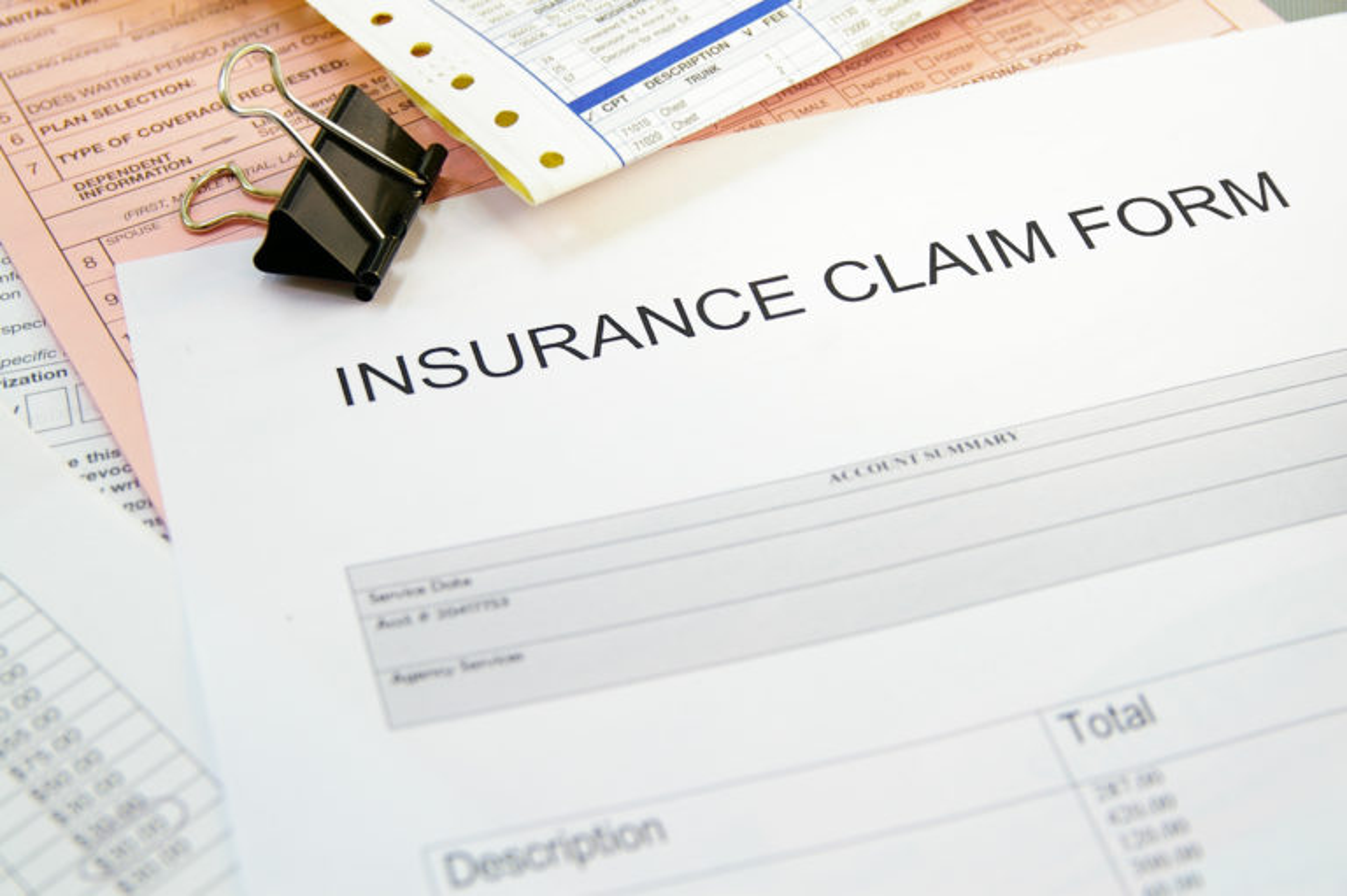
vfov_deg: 18.2
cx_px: 674
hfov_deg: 27.0
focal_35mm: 75
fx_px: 2804
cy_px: 448
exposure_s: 1/90
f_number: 6.7
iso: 200
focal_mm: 50
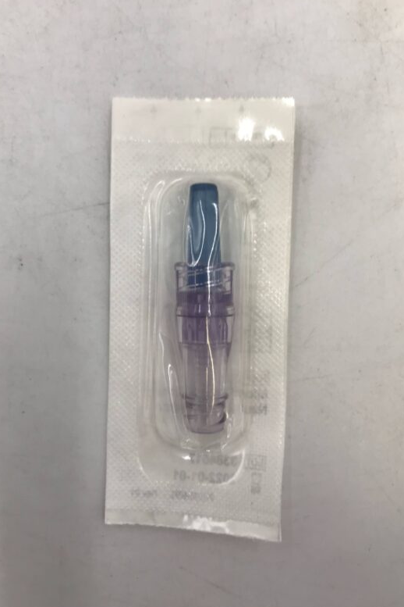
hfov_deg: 43.6
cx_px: 204
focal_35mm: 30
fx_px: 505
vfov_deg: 61.9
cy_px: 306
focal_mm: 3.99
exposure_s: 1/60
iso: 32
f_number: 1.8
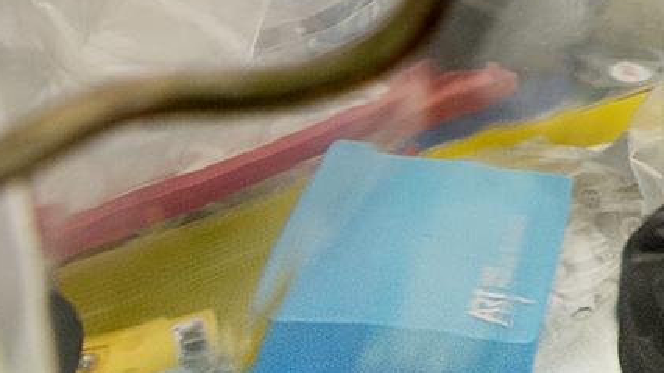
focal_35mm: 62
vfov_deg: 17.7
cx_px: 1169
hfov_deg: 22.1
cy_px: -158
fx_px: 1091
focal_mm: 14
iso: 400
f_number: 7.1
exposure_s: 1/160
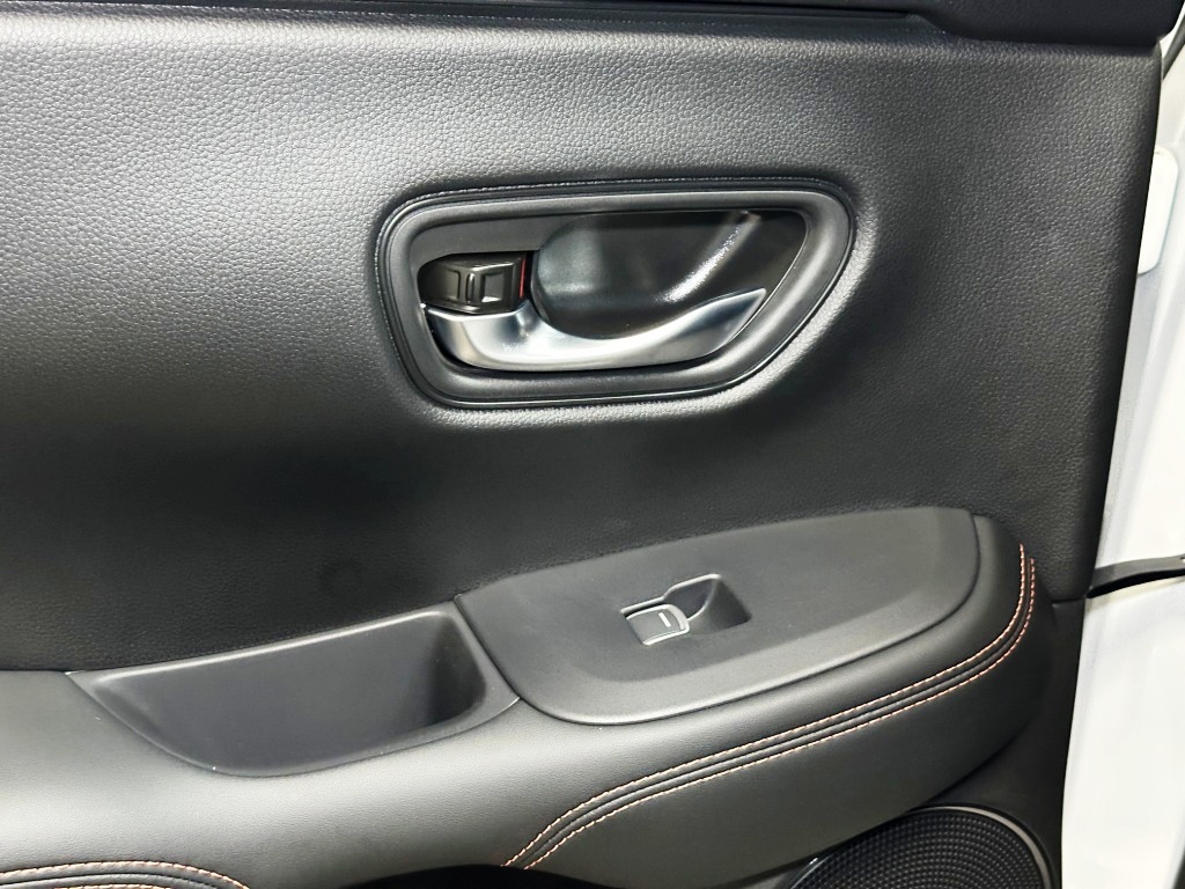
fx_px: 1643
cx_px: 592
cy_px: 444
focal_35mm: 48
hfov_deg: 39.7
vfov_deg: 30.3
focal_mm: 6.86
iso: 640
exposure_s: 1/30
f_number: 1.78
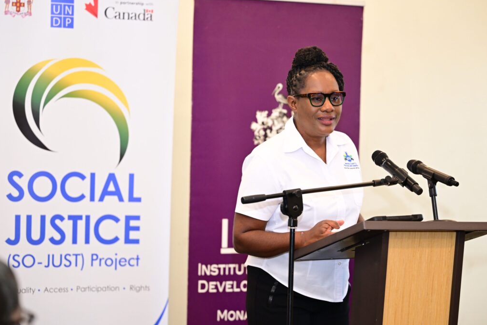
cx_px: 244
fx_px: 1353
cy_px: 162
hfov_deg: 20.4
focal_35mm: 100
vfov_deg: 13.7
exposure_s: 1/161
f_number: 2.8
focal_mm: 99
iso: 1250
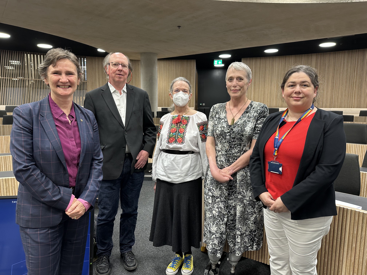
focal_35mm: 24
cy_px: 138
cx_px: 184
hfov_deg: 71.6
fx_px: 254
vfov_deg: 56.8
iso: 125
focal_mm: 6.86
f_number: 1.78
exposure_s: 1/50
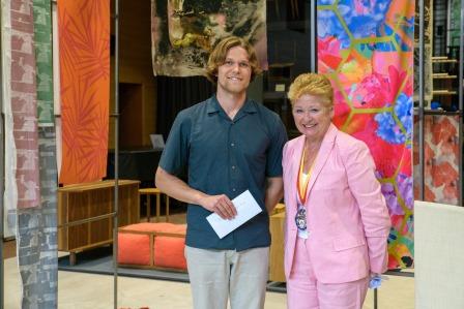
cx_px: 232
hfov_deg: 35.6
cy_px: 154
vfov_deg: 24.2
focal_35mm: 56
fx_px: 722
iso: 2000
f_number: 5.6
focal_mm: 56
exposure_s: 1/125
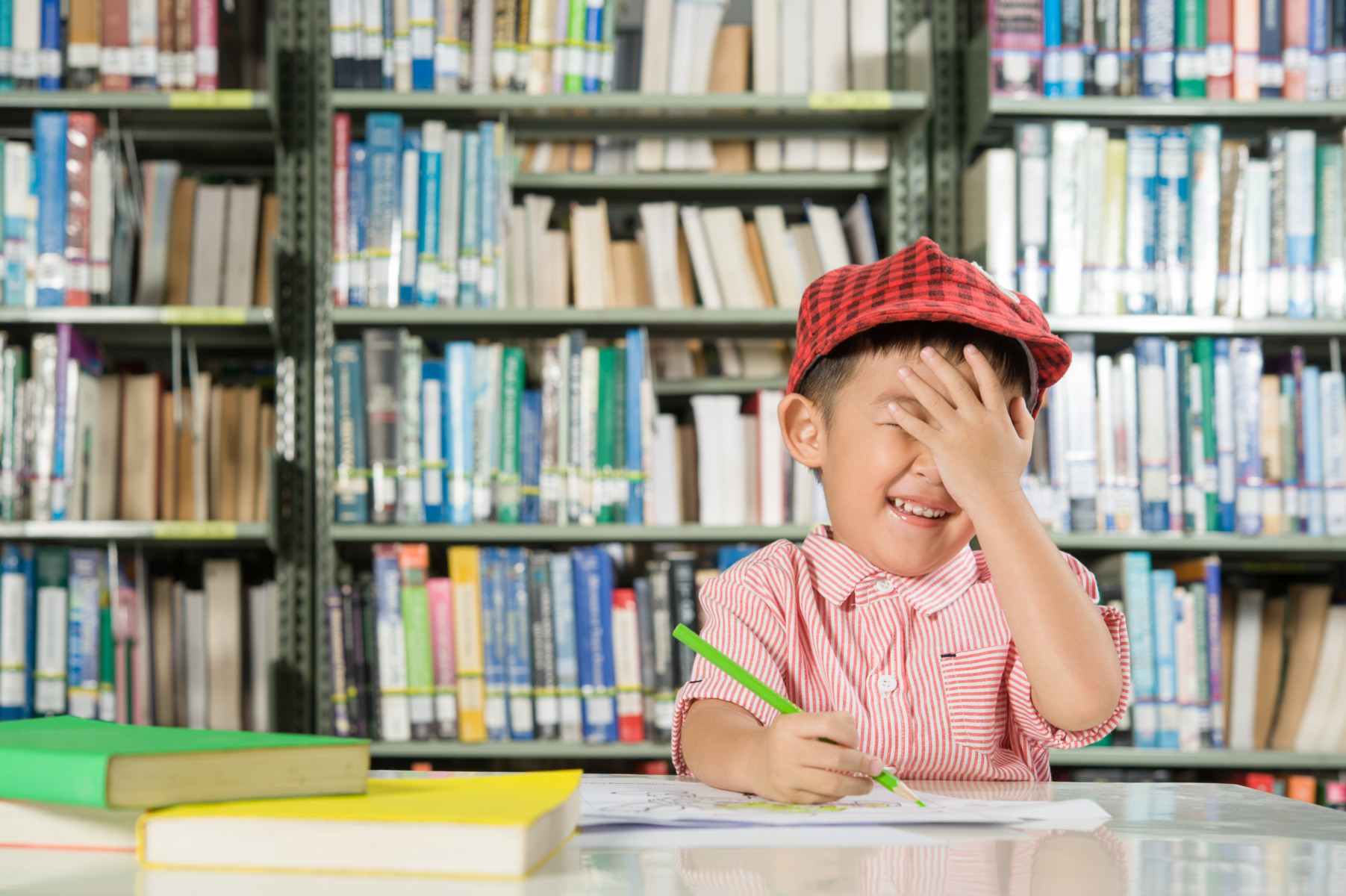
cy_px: 448
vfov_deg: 22.6
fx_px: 2242
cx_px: 673
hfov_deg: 33.4
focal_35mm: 60
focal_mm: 60
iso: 400
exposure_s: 1/160
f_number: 6.3
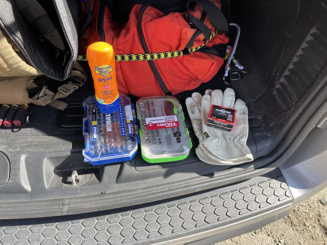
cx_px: 164
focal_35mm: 26
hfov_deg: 67.3
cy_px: 122
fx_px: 246
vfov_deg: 53.1
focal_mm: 4.2
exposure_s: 1/483
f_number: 1.6
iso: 32
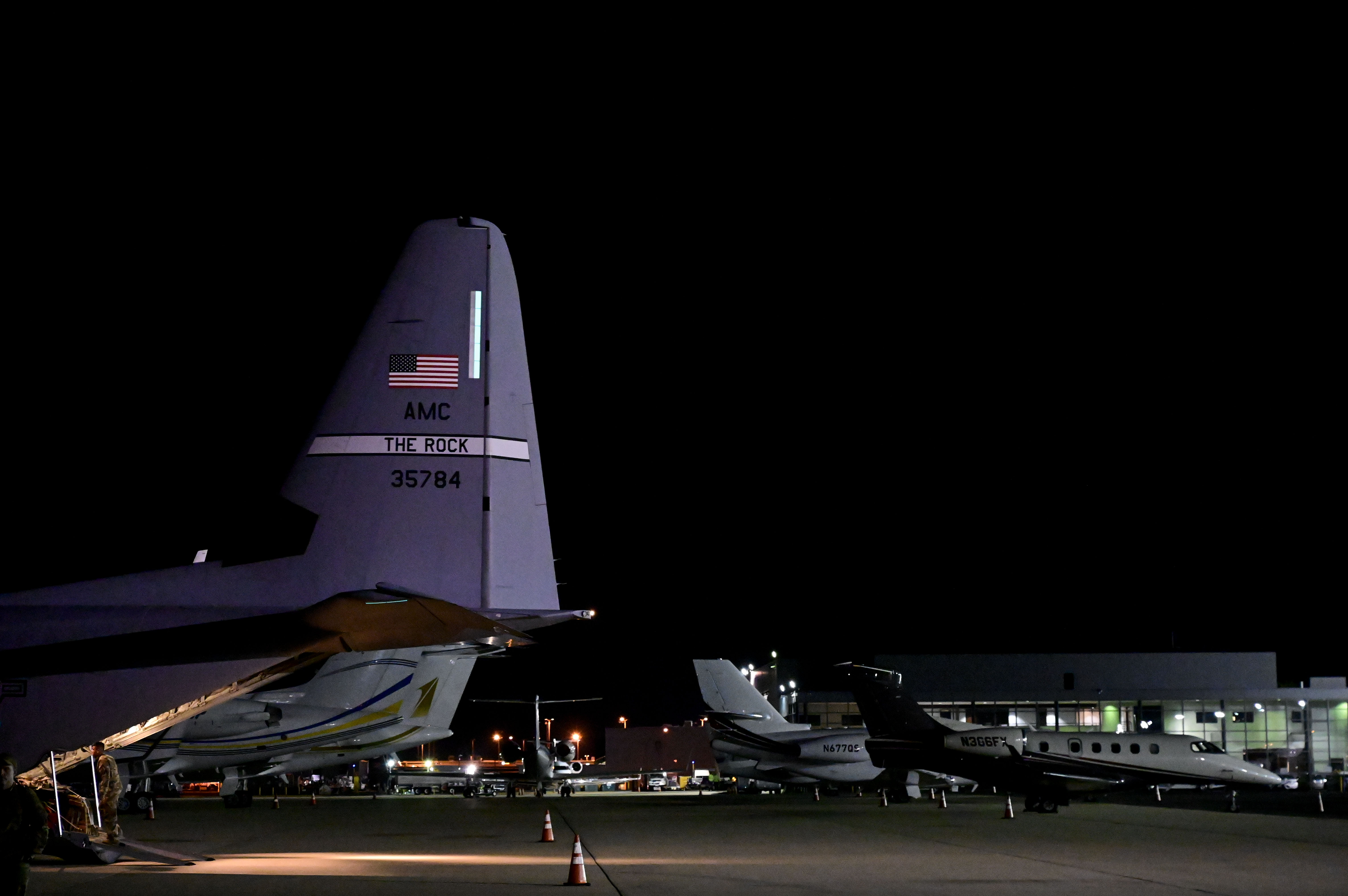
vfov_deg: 19.4
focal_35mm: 70
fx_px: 2619
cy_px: 448
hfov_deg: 28.9
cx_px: 674
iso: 25600
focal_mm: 70
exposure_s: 1/125
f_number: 5.6
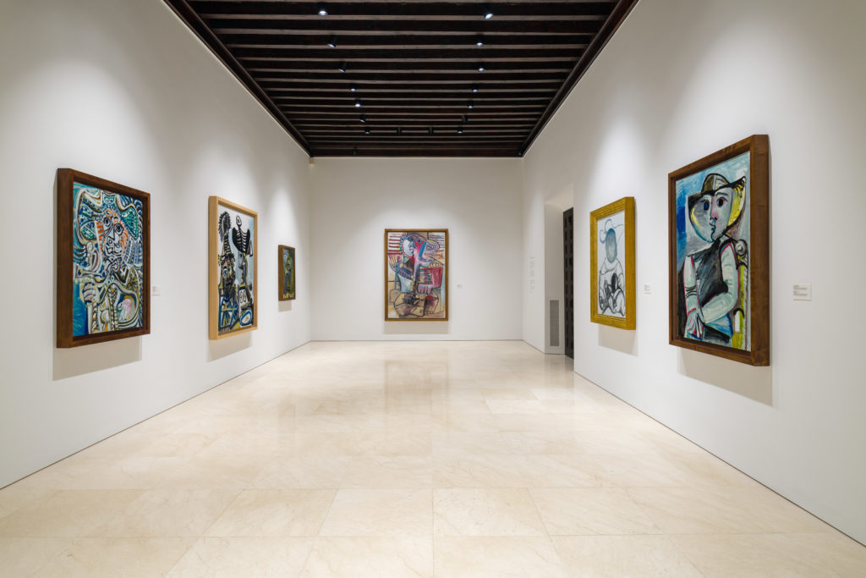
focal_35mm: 20
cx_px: 433
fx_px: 481
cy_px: 289
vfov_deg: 61.9
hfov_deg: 84.0
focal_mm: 20
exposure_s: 6
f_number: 9
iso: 100
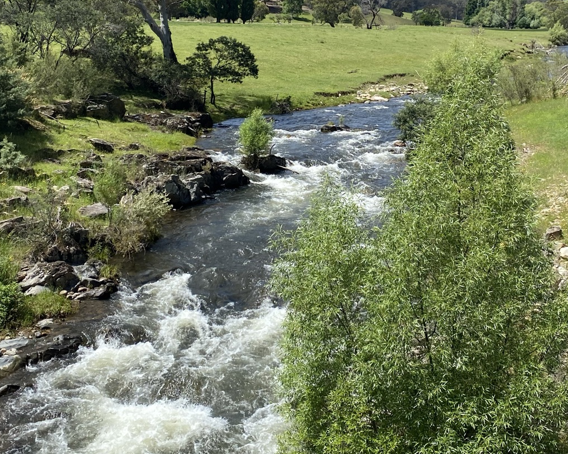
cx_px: 339
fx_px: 857
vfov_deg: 29.2
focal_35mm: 51
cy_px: 115
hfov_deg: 36.5
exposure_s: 1/2571
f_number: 1.8
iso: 32
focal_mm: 4.25
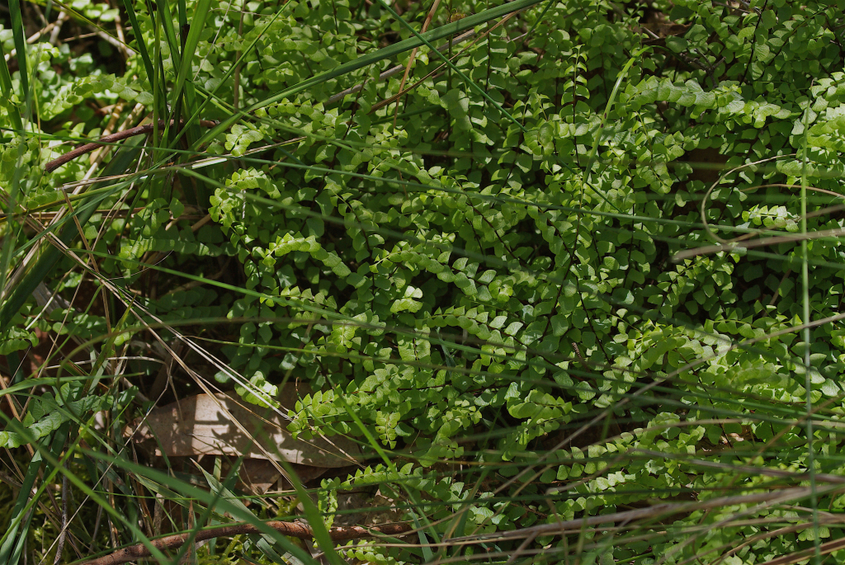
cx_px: 422
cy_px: 282
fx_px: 2819
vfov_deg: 11.4
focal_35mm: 120
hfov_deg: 17.0
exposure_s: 1/60
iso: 200
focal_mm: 80
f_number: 11
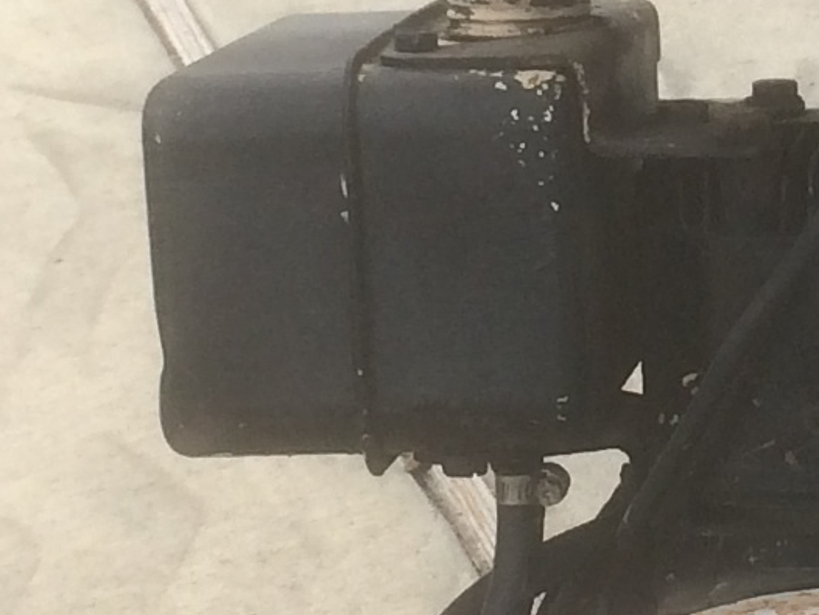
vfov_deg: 8.0
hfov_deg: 10.5
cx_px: 833
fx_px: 4403
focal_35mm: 186
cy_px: 76
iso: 32
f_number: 2.2
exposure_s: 1/774
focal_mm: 4.12
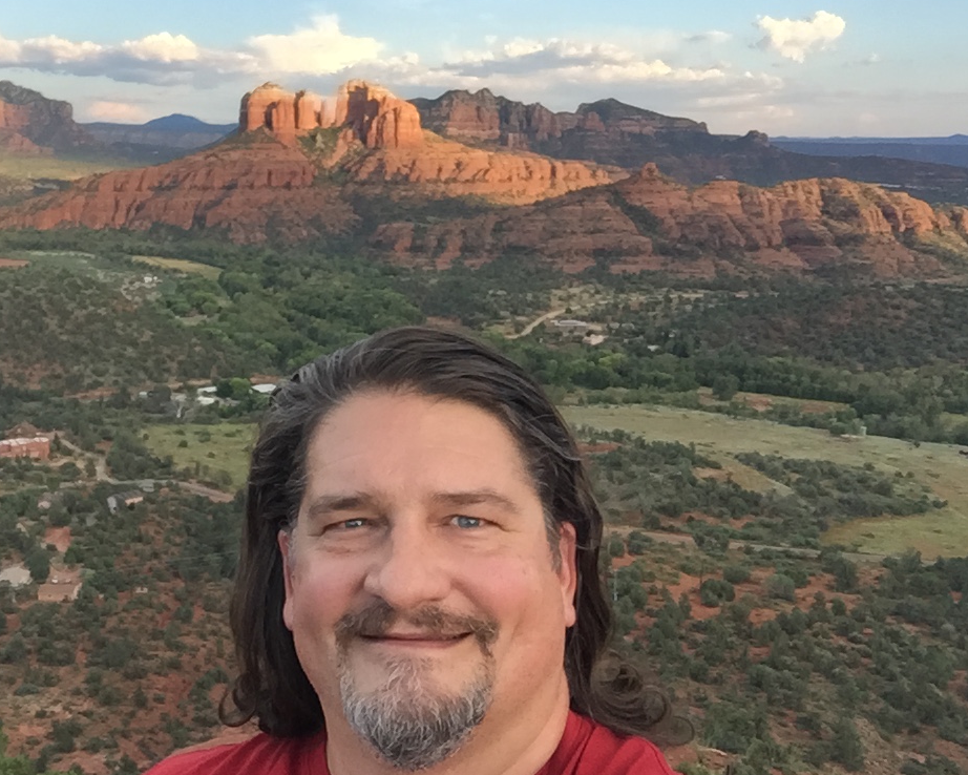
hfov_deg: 43.2
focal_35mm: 42
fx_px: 1204
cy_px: 354
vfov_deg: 35.7
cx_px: 327
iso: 32
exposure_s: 1/162
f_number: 2.2
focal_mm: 2.65
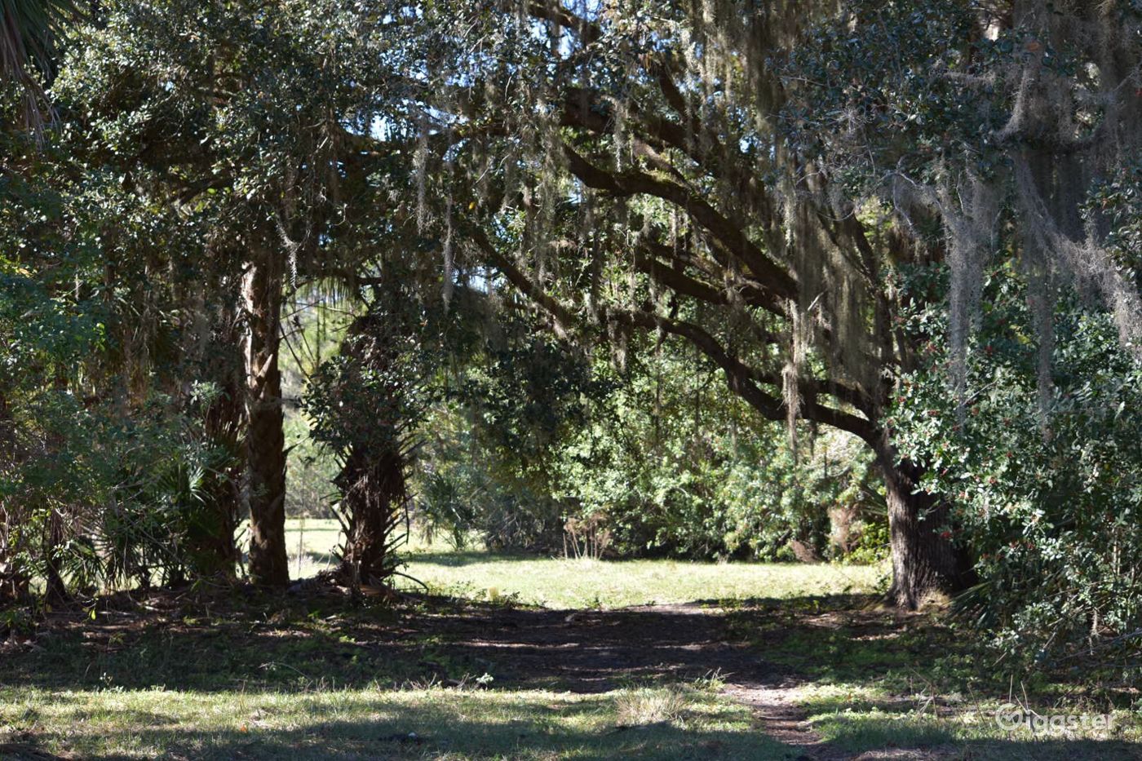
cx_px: 571
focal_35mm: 93
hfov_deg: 21.9
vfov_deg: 14.7
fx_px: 2950
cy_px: 380
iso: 200
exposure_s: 1/320
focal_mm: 62
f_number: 4.5
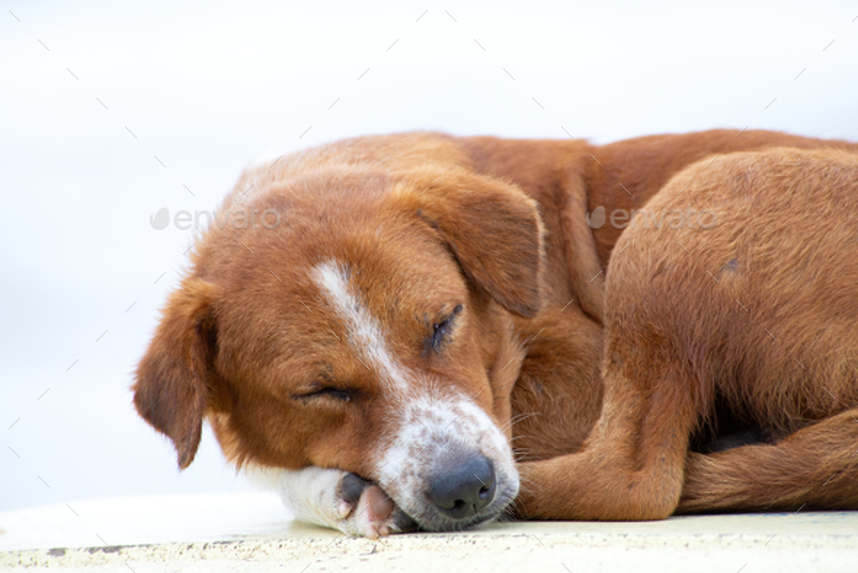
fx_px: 9538
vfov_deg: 3.4
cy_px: 286
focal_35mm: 400
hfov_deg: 5.2
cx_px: 429
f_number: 8
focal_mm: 400
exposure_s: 1/400
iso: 800
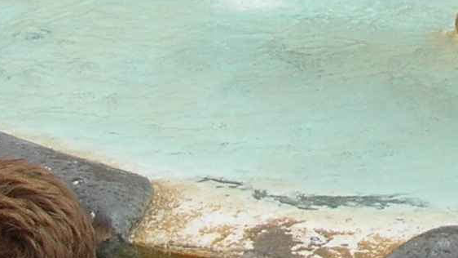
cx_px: 608
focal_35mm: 155
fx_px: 1882
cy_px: -53
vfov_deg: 7.8
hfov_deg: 13.3
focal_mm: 5.8
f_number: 2.8
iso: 50
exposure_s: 1/226
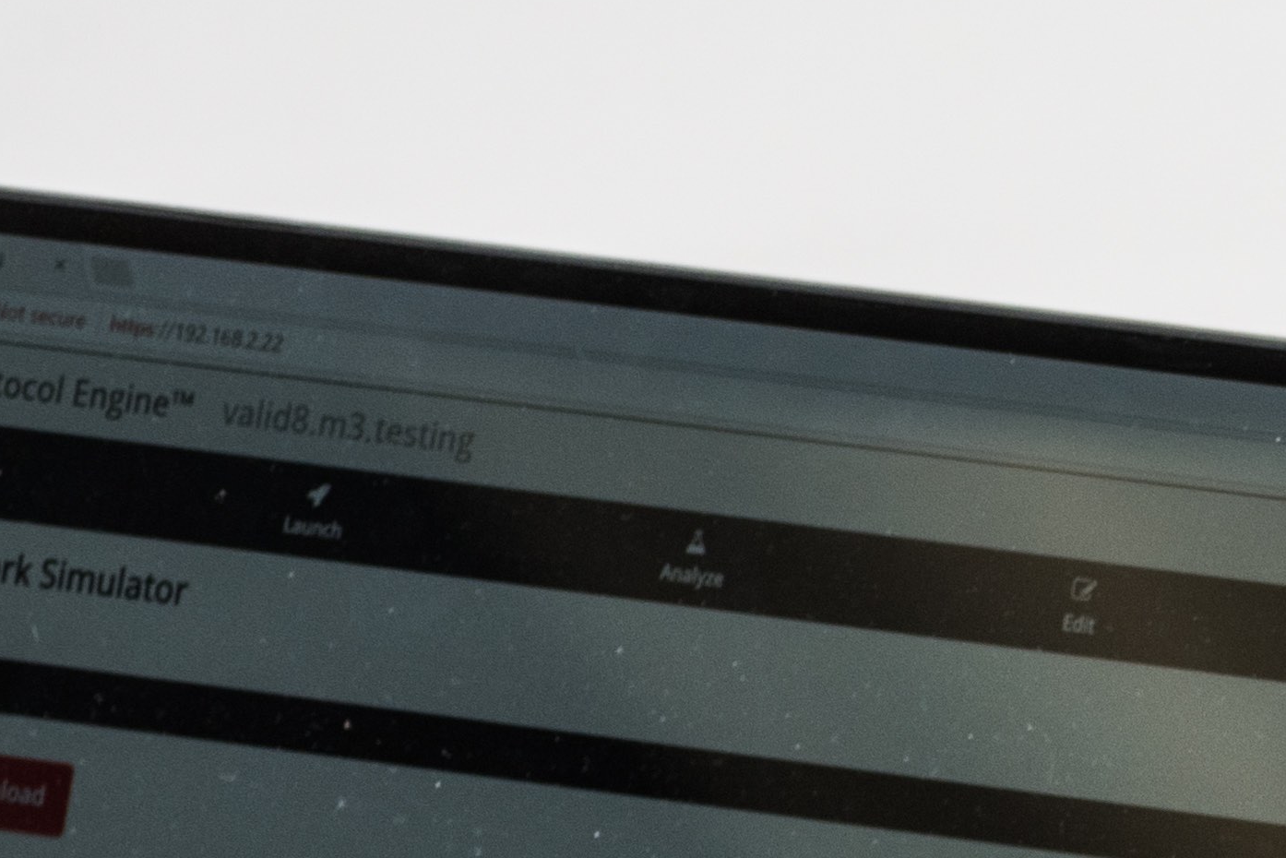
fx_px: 18864
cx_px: 3243
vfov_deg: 2.6
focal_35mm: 528
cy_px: 2120
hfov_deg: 3.8
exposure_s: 1/200
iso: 200
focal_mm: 100
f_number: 9
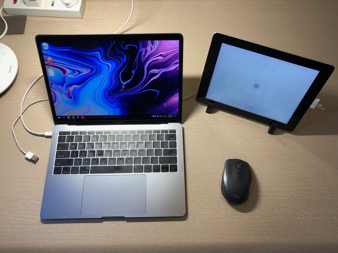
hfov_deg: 63.4
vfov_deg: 49.7
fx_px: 273
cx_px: 169
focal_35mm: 28
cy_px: 126
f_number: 1.8
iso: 40
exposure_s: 1/33
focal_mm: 4
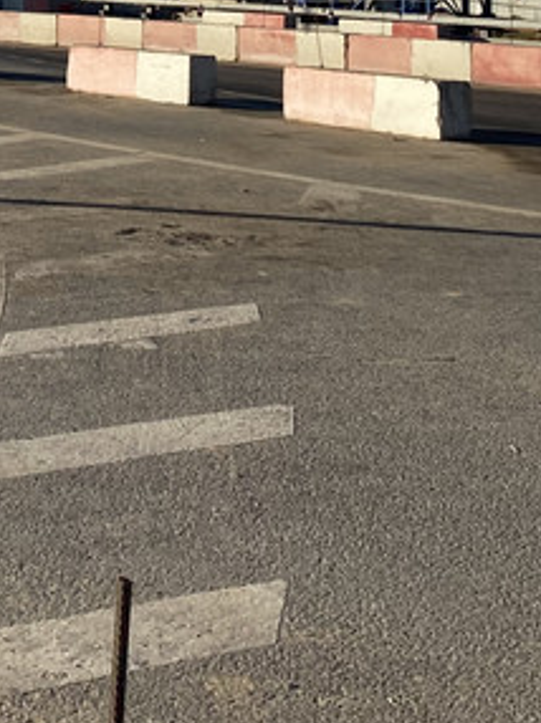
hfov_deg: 14.9
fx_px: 2024
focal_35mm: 97
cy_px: -235
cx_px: -52
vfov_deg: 18.7
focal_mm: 4.25
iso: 32
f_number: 1.8
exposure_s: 1/2755
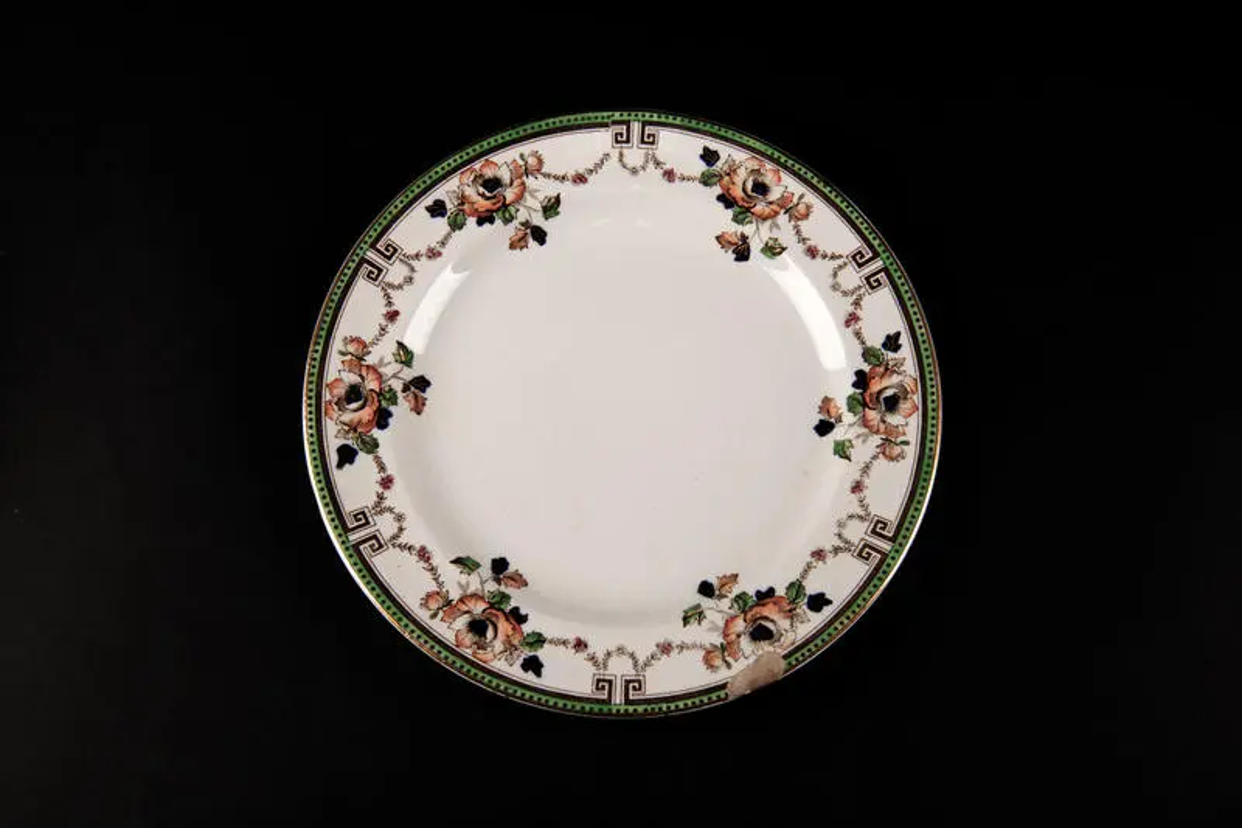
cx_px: 621
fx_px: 1311
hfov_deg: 50.7
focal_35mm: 38
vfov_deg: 35.0
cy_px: 414
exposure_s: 1/125
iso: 100
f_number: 8
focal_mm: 38
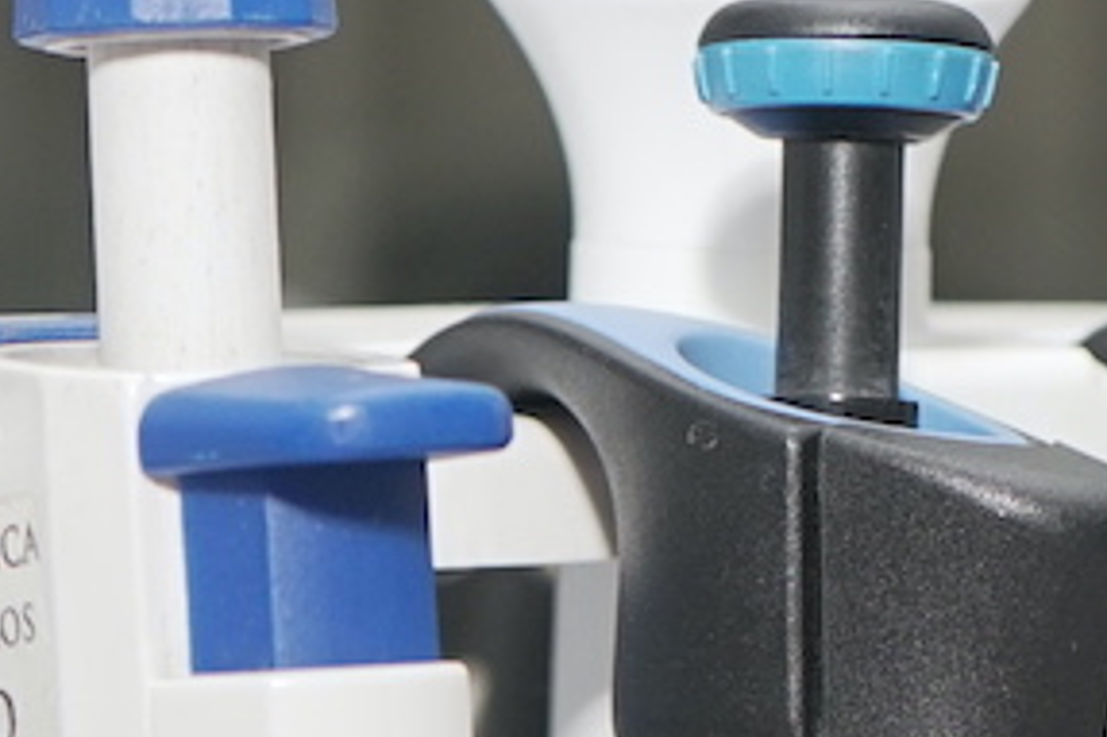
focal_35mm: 258
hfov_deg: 8.0
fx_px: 7929
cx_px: 744
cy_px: 1376
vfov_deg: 5.2
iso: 500
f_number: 4.5
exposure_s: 1/125
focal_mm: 37
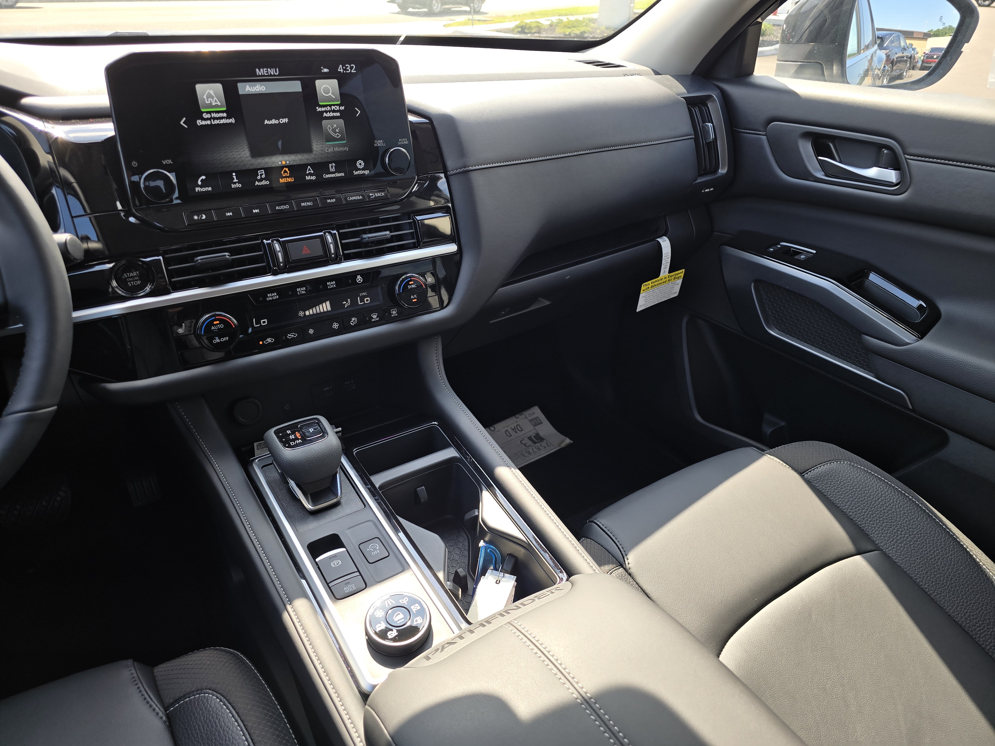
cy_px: 373
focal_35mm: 23
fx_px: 661
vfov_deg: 58.9
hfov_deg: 73.9
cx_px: 498
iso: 20
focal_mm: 6.3
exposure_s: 1/180
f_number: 1.7
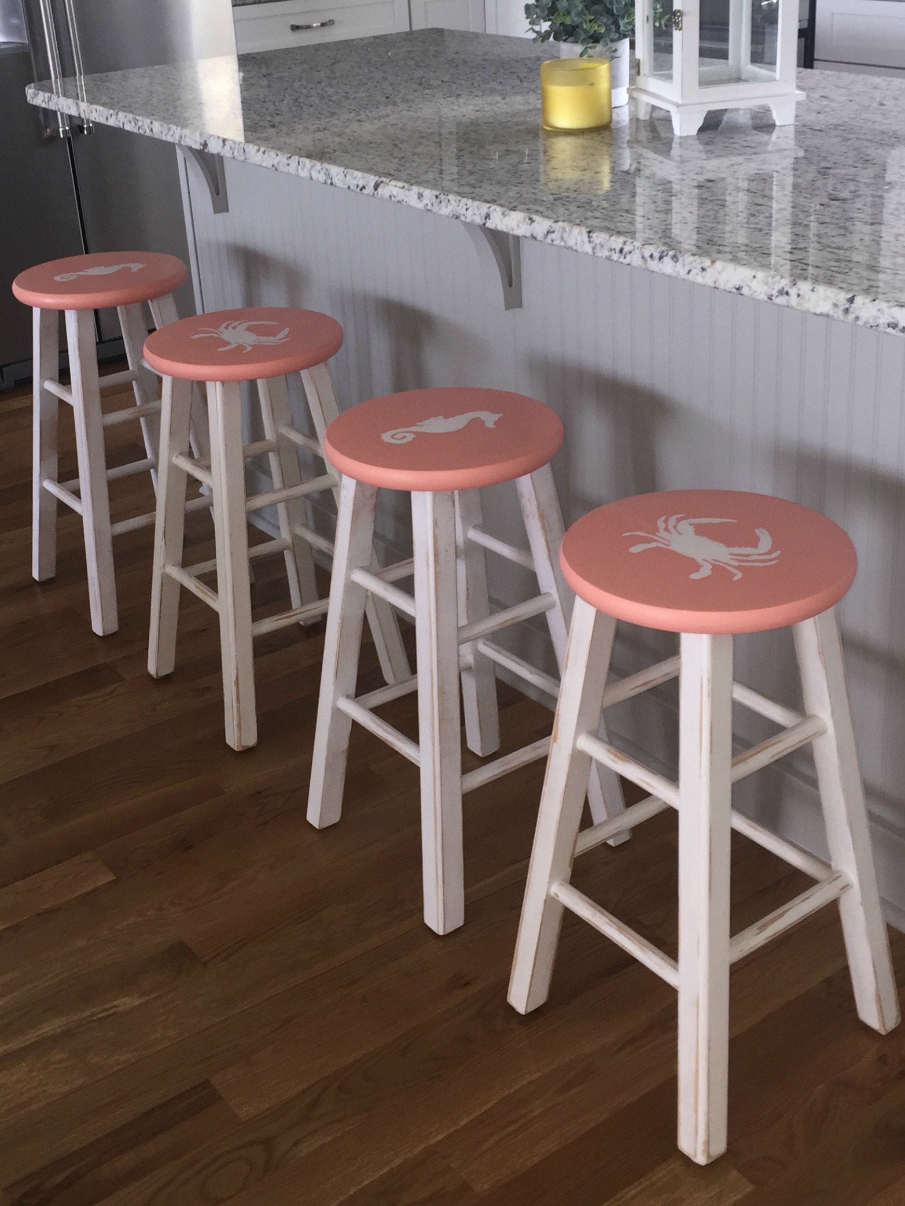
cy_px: 603
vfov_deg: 61.7
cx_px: 452
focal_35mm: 29
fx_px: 1011
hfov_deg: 48.2
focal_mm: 4.15
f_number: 2.2
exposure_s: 1/30
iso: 40
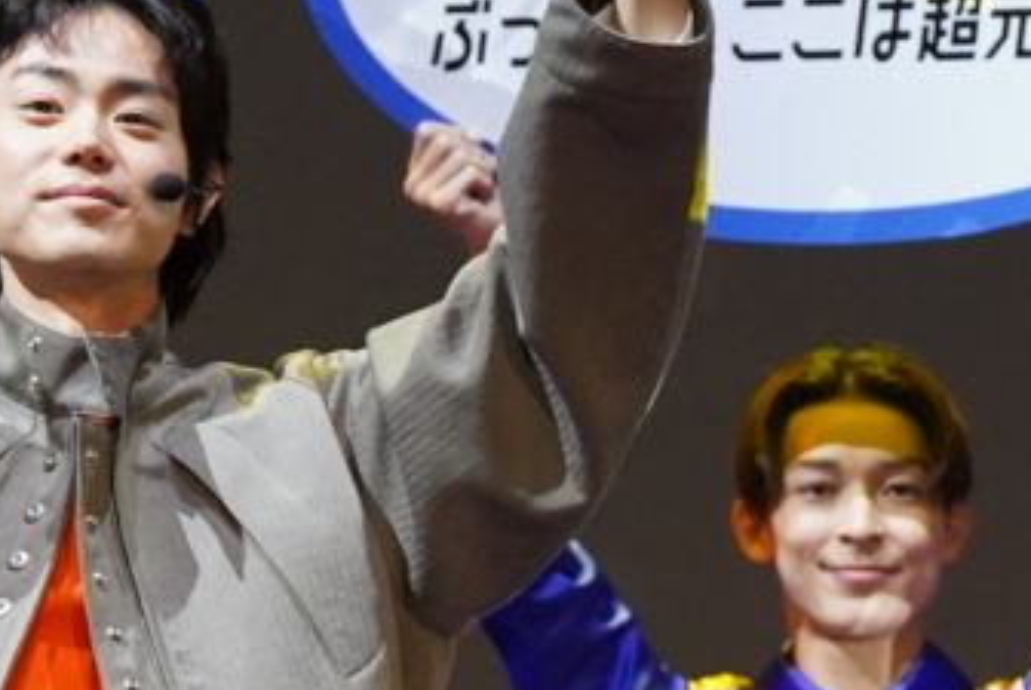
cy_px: 1101
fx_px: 14051
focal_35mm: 490
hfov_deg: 4.2
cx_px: 387
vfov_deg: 2.8
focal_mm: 102
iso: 5000
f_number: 4.5
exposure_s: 1/400
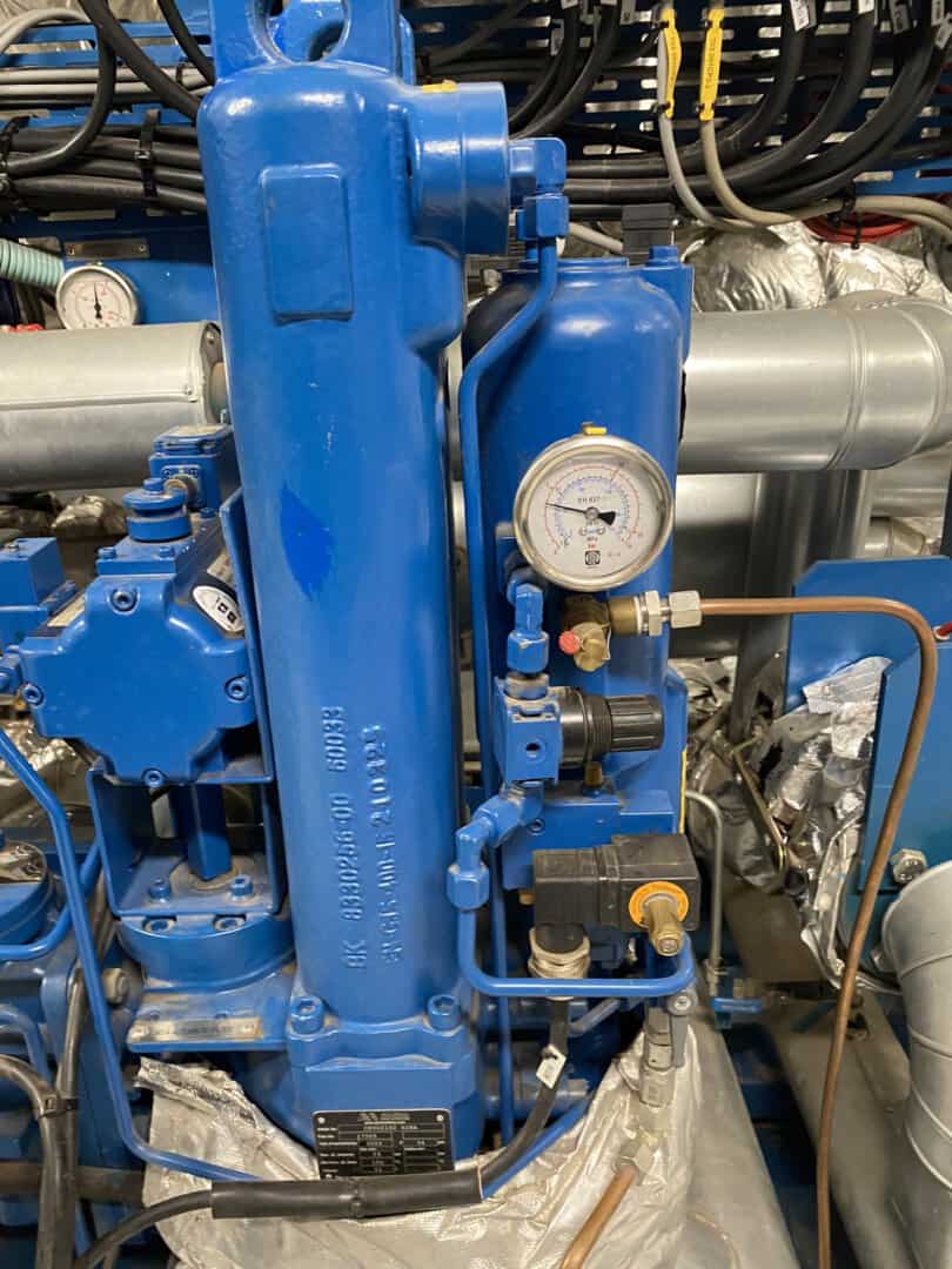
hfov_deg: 53.1
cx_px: 476
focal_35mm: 26
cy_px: 634
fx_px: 953
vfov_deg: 67.3
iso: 400
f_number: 1.8
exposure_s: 1/50
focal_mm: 4.25
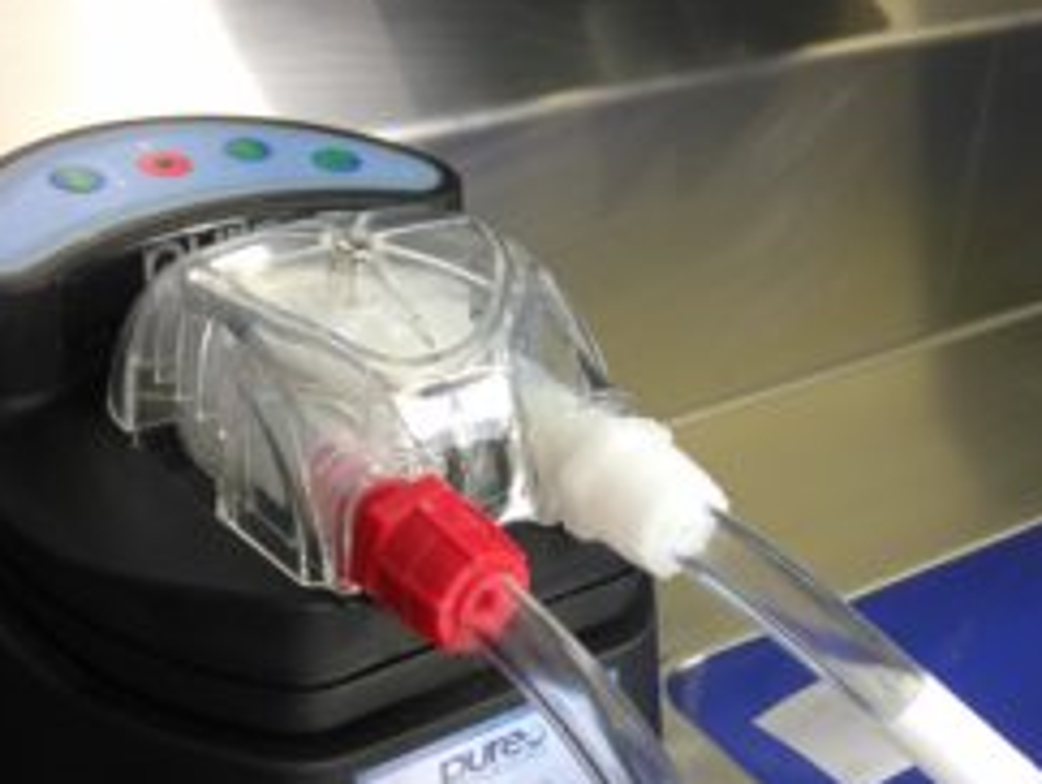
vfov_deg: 31.5
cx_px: 515
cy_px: 694
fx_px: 1326
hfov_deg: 42.9
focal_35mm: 44
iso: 109
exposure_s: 1/30
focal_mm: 3.46
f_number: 2.2
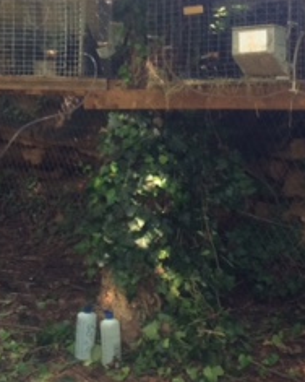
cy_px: 151
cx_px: 255
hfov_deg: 19.7
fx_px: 869
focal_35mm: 77
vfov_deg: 24.7
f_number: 2.2
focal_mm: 4.15
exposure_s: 1/30
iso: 64
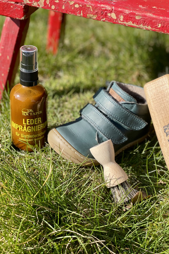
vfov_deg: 36.2
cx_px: 92
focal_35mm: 55
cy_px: 125
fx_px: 387
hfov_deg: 24.6
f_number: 2
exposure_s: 1/695
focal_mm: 6
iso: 32
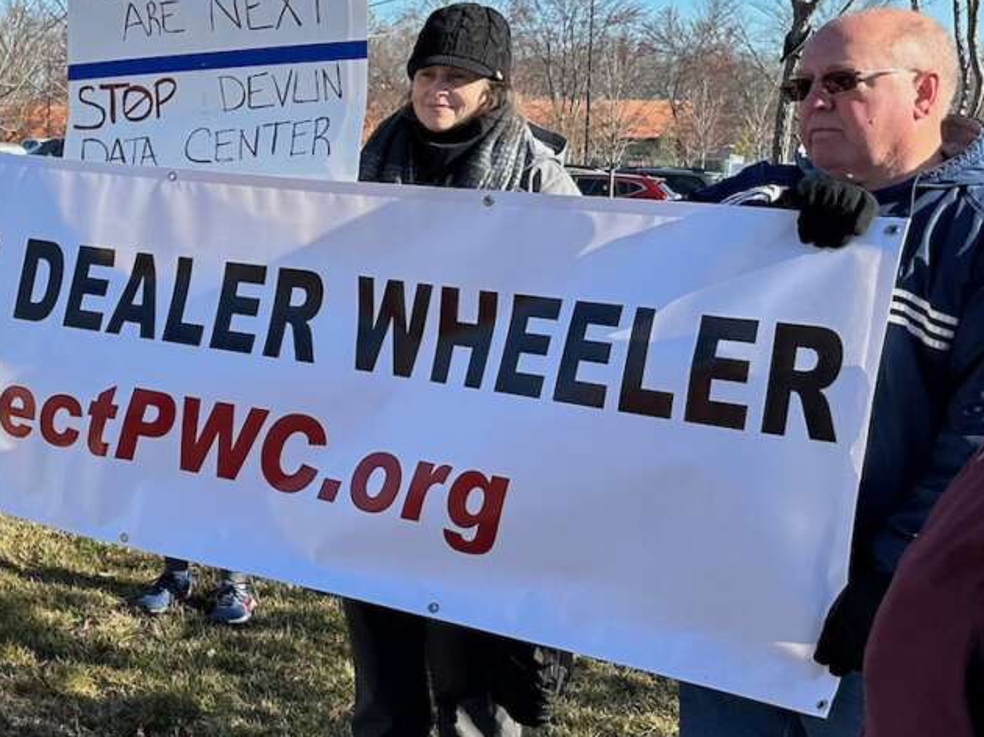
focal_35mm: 61
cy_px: 379
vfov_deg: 24.0
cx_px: -233
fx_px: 1733
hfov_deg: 27.4
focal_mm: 6.86
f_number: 1.78
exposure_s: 1/3247
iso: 80
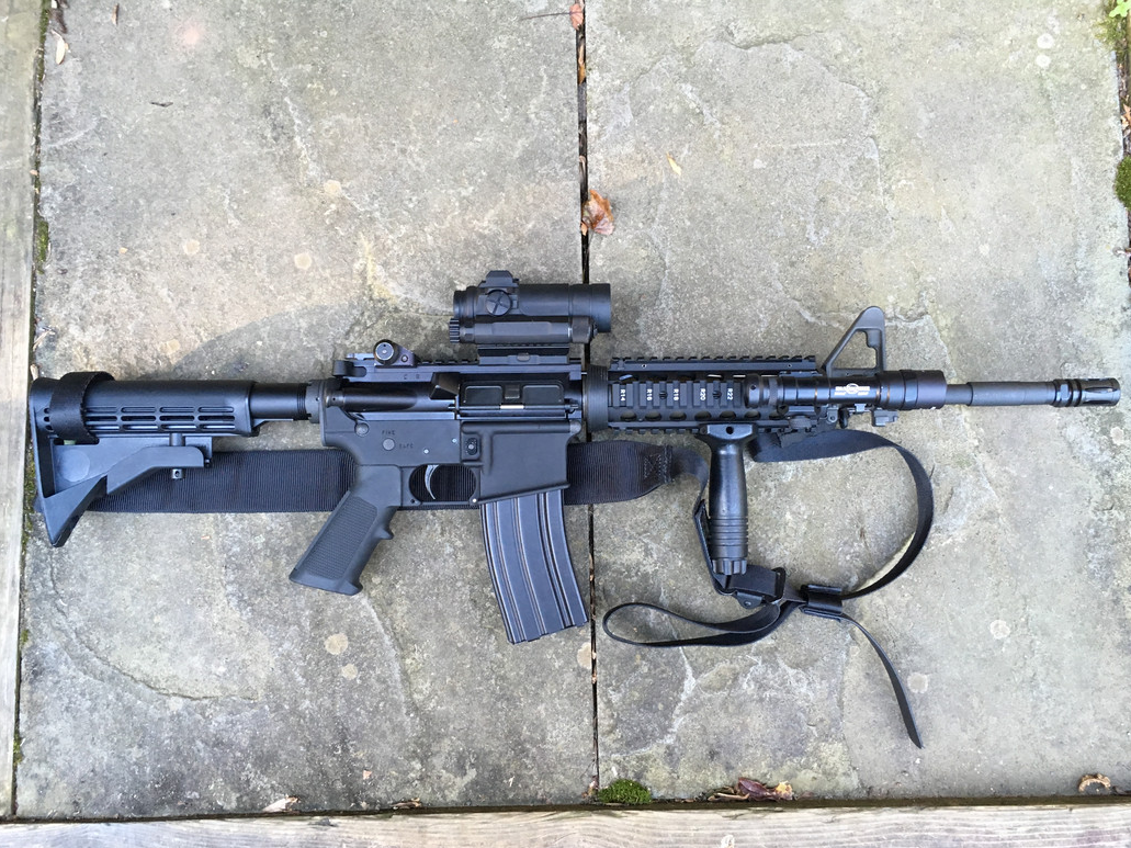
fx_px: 980
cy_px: 438
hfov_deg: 60.0
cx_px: 570
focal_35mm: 30
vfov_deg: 46.8
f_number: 2.2
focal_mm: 4.15
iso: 100
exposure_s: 1/30
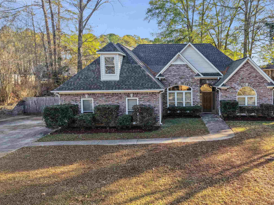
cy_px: 96
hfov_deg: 57.4
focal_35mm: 31
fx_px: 245
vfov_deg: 45.4
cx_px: 176
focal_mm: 8.7
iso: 400
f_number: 1.8
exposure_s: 1/640
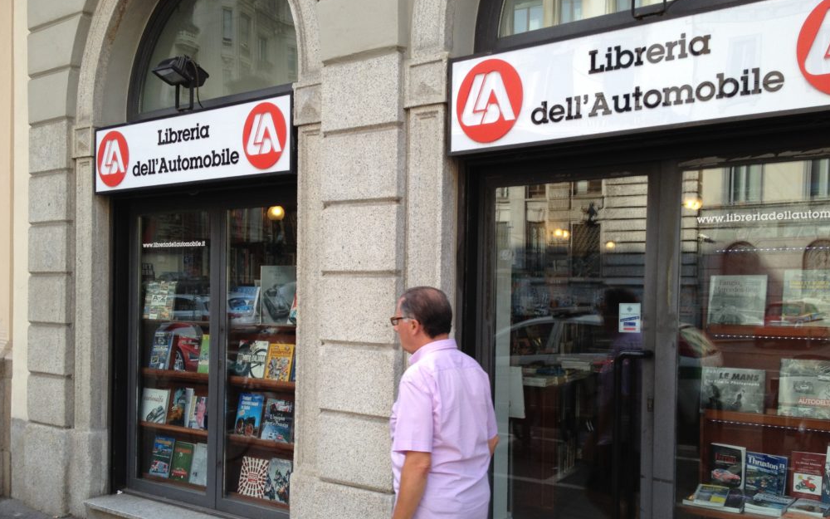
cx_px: 421
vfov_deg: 33.5
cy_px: 306
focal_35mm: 38
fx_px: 860
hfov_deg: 51.5
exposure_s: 1/323
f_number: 2.4
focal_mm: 4.28
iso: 64
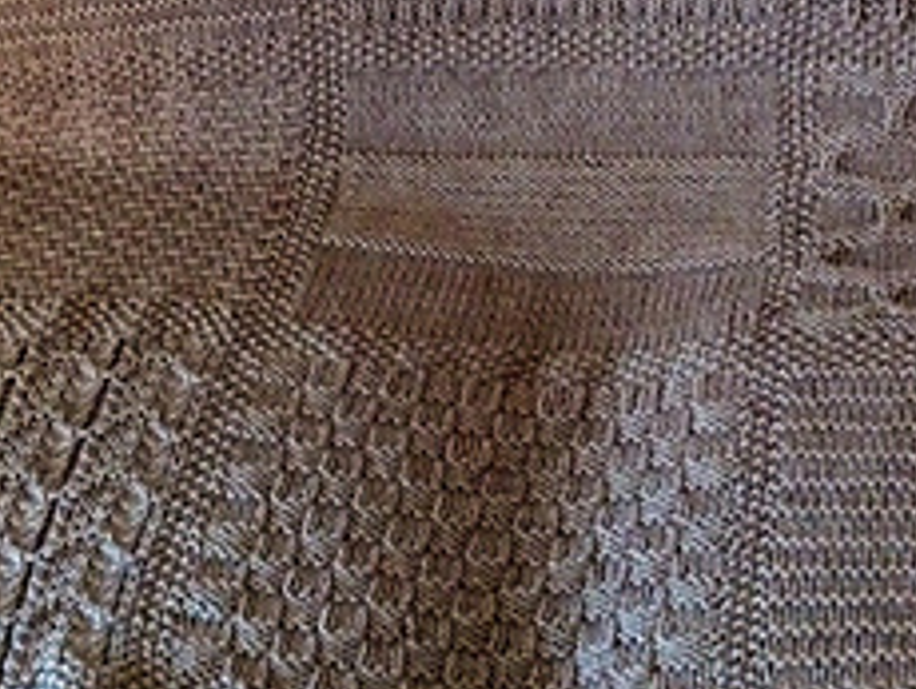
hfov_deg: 25.5
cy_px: 26
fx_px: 2013
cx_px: 597
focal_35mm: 76
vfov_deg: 19.0
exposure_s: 1/17
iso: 400
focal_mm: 4.28
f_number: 2.4
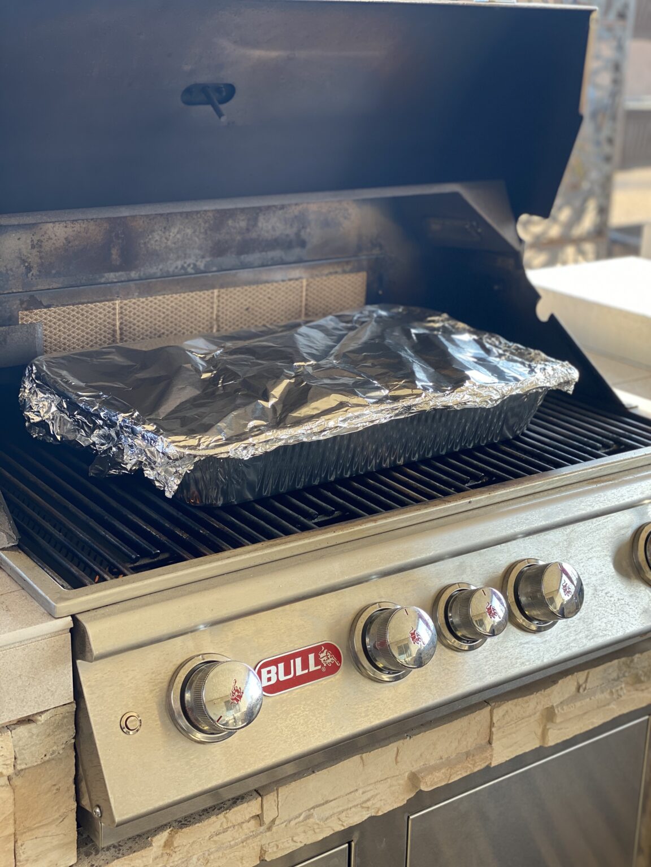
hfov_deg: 28.0
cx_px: 326
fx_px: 1304
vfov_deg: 36.8
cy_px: 434
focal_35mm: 52
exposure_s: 1/122
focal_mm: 6
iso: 25
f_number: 2
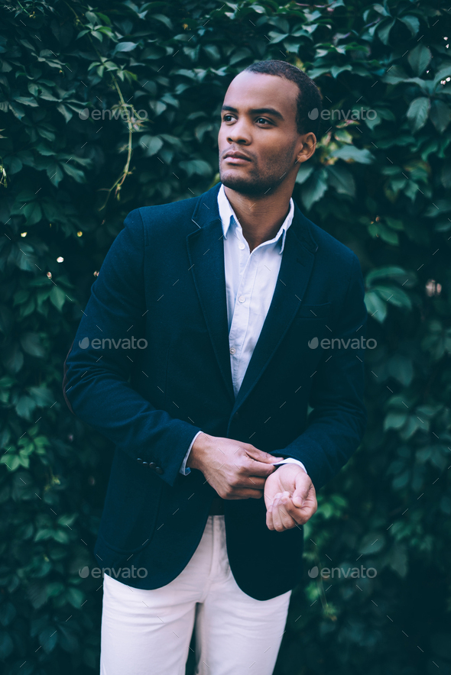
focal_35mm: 50
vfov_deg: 39.6
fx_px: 939
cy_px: 338
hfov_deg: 27.0
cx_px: 226
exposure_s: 1/640
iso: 160
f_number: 1.4
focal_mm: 50
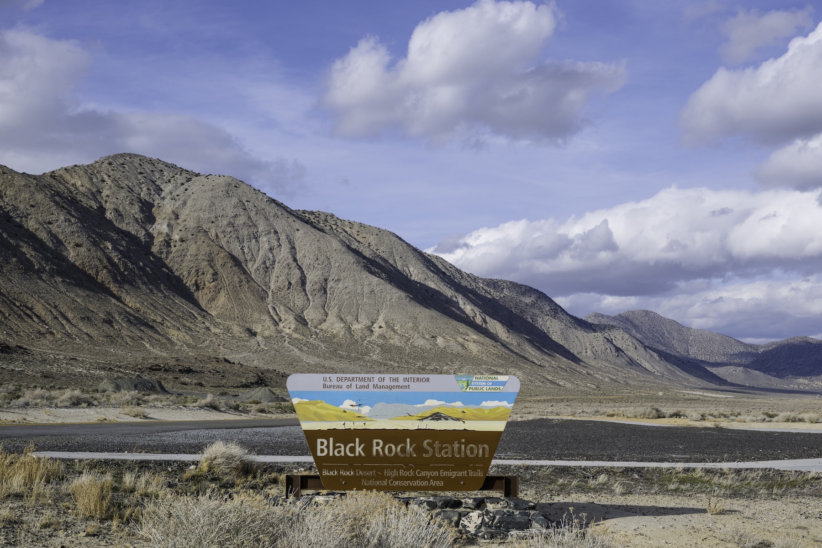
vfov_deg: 28.6
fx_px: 1073
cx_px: 411
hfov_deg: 41.9
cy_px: 274
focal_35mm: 47
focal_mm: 47
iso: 250
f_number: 14
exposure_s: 1/500
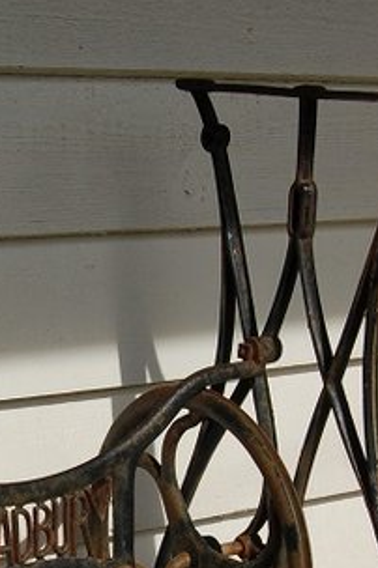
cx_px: 65
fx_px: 1642
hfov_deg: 13.1
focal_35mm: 104
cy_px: 479
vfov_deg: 19.4
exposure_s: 1/320
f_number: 9
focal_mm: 28
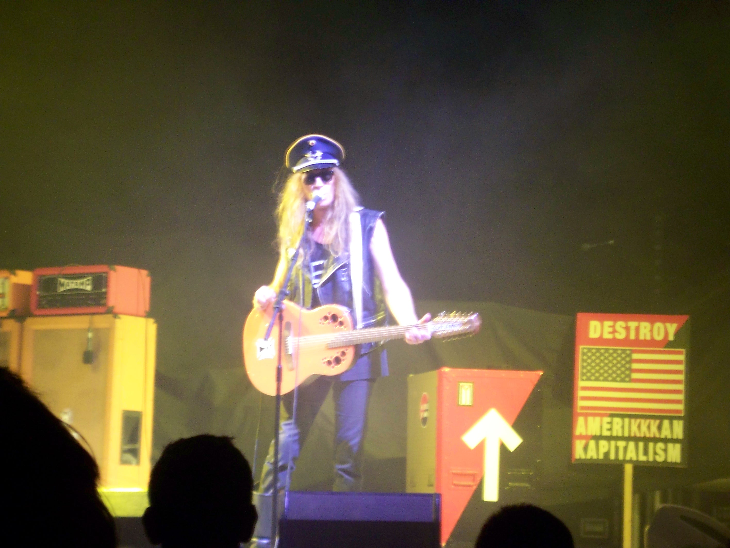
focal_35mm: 114
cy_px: 274
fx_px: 2406
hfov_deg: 17.3
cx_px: 365
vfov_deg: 13.0
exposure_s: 1/10
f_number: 4.4
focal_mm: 18.9
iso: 200
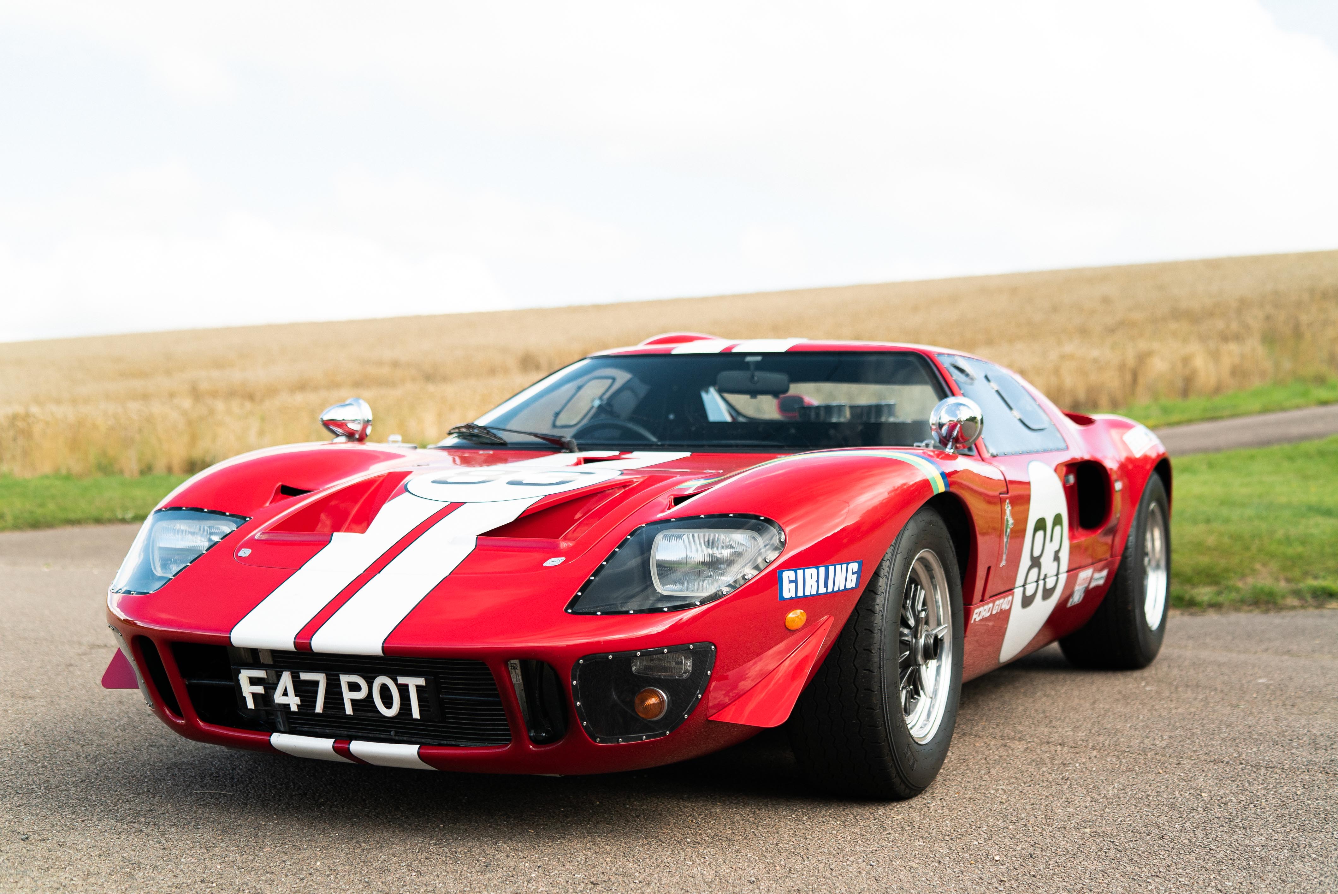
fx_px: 1859
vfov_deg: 27.0
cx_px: 669
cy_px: 447
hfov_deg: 39.6
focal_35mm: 50
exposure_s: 1/640
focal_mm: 50
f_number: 2.8
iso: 250
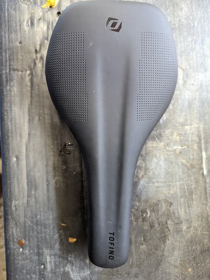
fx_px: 194
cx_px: 105
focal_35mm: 24
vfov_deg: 71.5
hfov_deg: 56.9
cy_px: 140
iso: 813
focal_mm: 6.81
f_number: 1.85
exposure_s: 1/120
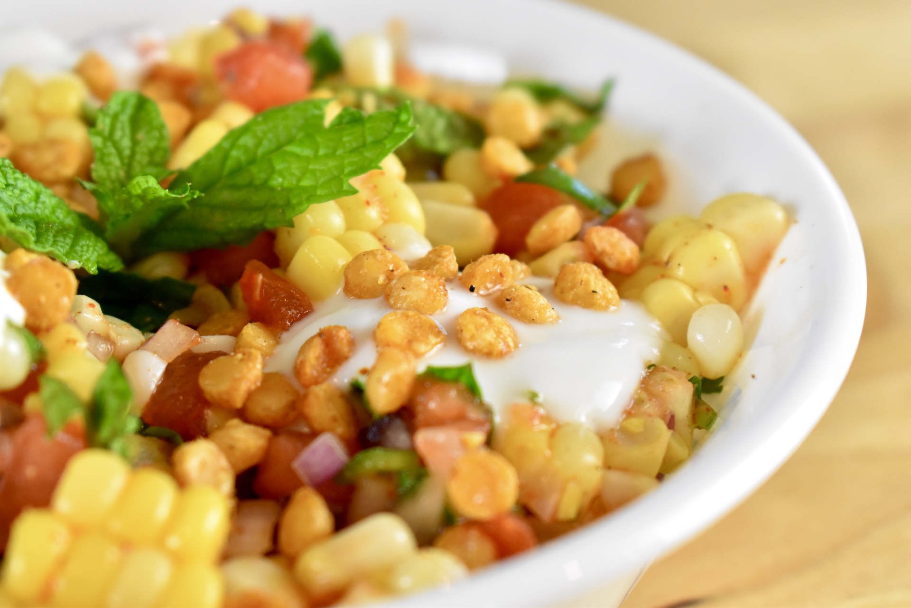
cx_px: 456
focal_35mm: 82
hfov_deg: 24.6
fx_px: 2088
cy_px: 304
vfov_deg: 16.6
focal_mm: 55
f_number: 5.6
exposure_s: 1/125
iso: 2500
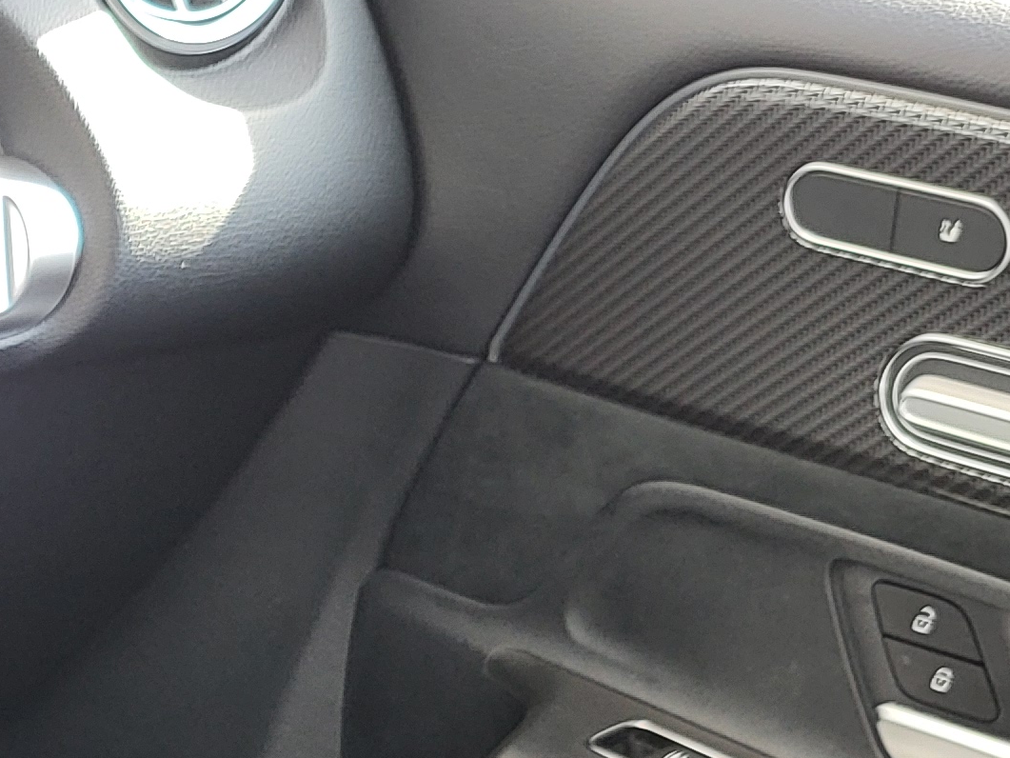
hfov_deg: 17.4
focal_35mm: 98
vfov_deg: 14.5
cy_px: 975
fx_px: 2860
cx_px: -631
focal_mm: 5.4
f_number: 1.8
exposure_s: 1/100
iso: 64
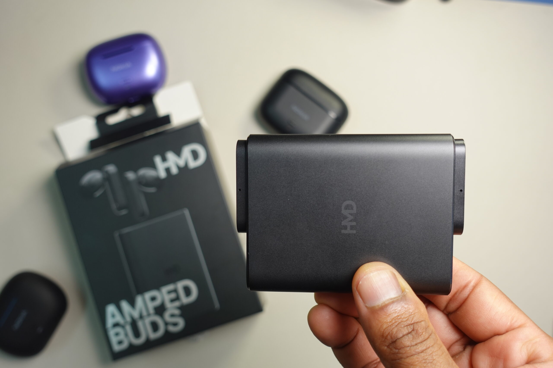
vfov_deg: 35.9
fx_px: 568
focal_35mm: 37
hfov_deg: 51.9
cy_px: 184
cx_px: 276
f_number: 3.2
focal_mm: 14.3
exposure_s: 1/80
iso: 125
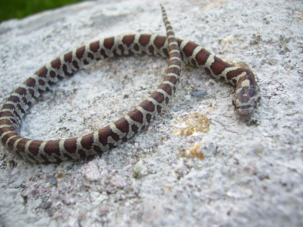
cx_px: 152
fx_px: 306
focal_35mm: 35
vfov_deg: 40.7
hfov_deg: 52.6
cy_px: 114
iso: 80
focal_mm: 5.8
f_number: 2.8
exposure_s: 1/30
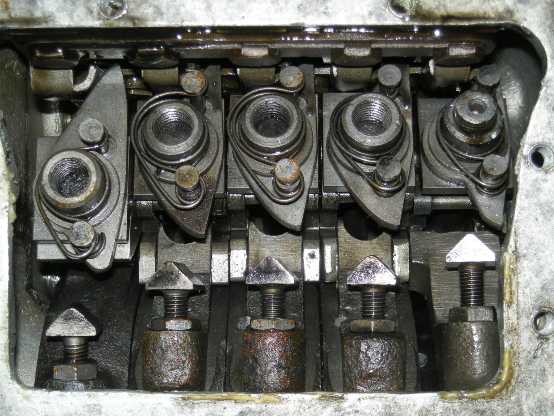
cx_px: 277
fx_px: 1216
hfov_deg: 25.7
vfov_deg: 19.4
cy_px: 208
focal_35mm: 76
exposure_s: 1/60
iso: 75
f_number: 7.8
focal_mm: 12.3
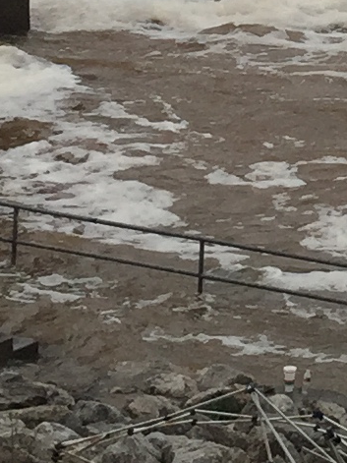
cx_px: 733
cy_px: -459
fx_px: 2688
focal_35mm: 201
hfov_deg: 7.1
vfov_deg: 9.2
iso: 32
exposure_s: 1/775
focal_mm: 4.15
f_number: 2.2
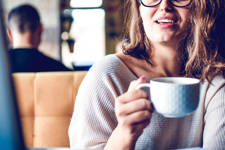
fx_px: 419
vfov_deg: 20.2
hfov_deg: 30.0
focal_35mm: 67
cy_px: 49
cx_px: 134
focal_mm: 35
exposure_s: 1/160
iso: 400
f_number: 1.6
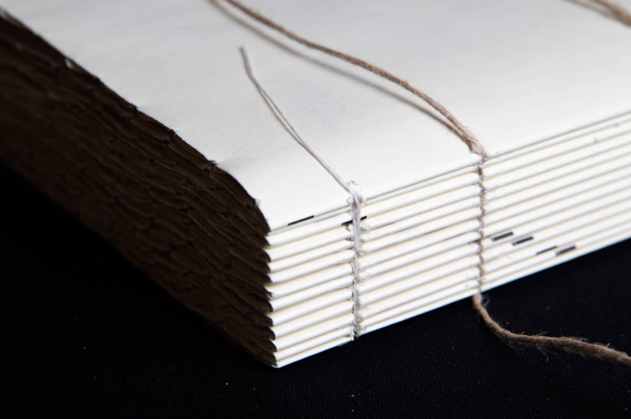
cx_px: 316
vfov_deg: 11.4
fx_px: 2101
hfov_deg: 17.1
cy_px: 210
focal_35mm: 120
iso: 200
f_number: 9
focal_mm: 80
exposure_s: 1/60
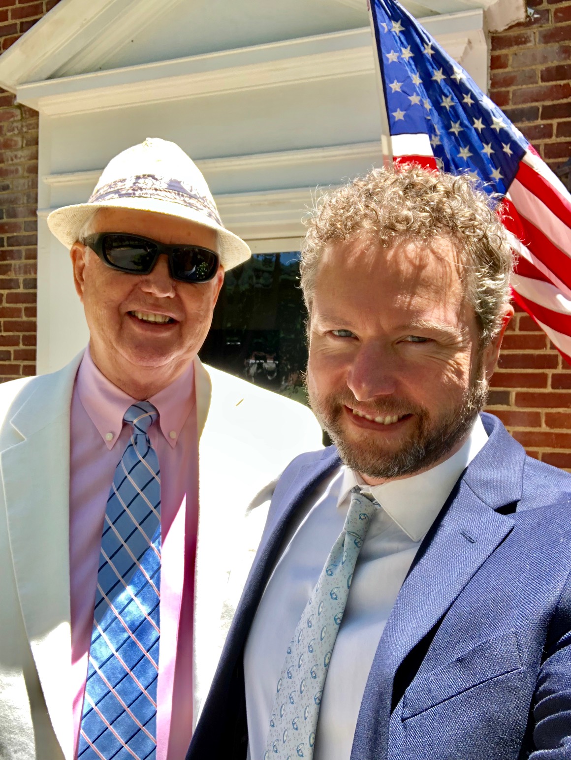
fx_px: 703
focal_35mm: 32
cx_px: 286
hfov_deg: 44.2
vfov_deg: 56.8
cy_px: 380
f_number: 2.2
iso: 20
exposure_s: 1/120
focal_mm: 2.87
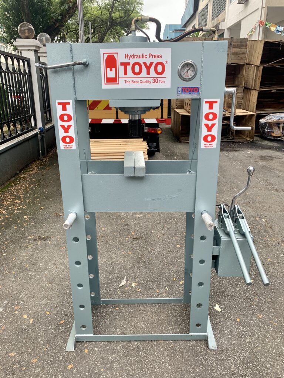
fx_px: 284
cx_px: 142
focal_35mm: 26
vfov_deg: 67.3
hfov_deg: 53.1
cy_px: 189
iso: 25
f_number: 1.8
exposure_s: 1/337
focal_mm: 4.25
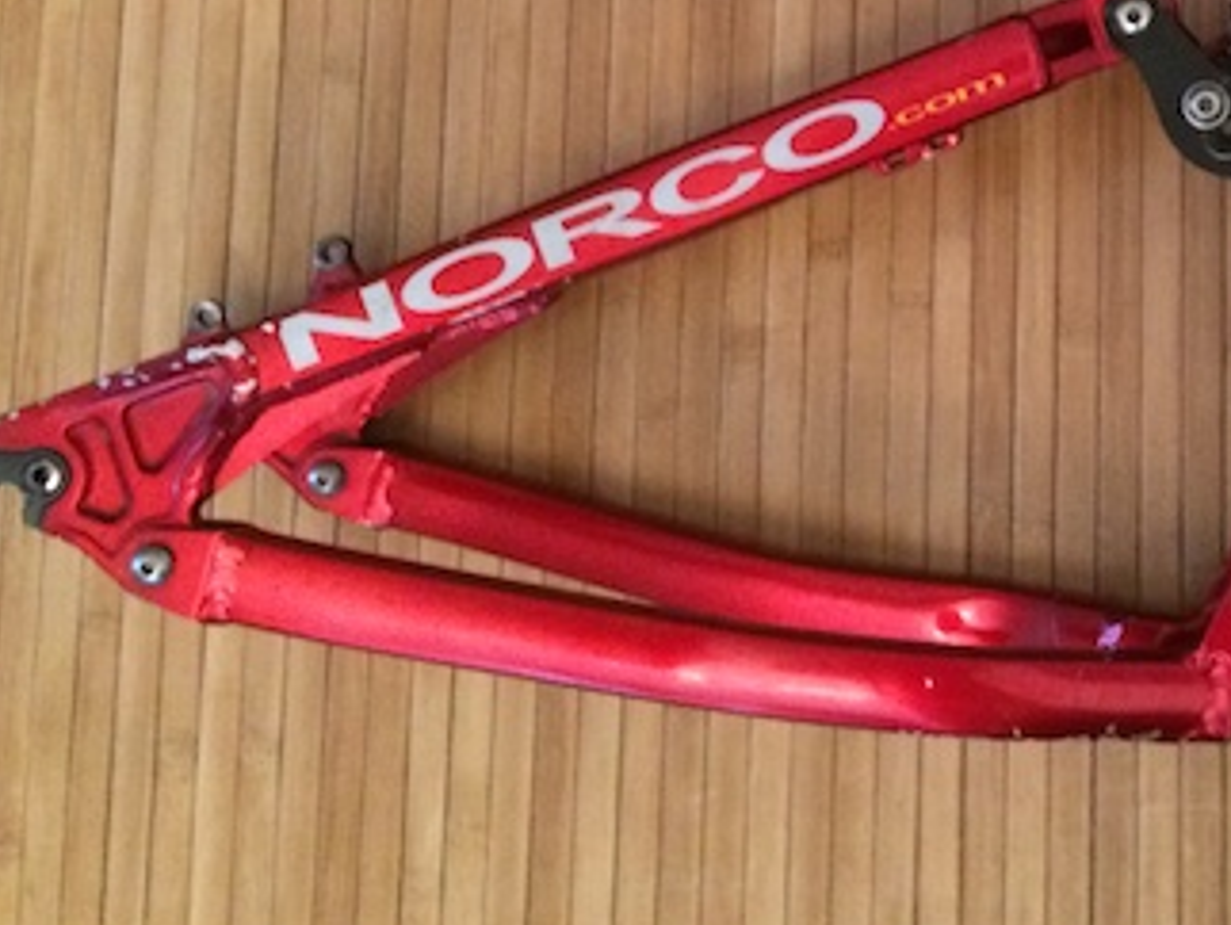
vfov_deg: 19.4
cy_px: -141
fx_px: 2562
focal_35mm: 72
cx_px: 1403
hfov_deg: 24.9
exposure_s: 1/15
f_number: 2.2
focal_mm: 4.15
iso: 400
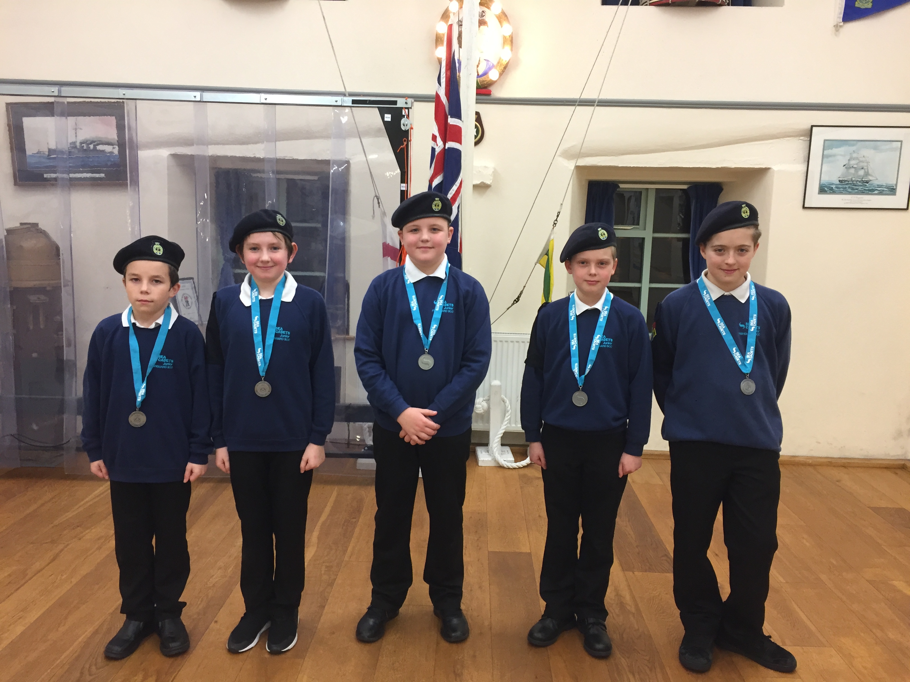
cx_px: 455
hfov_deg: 61.7
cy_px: 341
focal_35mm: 29
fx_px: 762
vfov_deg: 48.2
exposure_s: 1/33
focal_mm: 4.15
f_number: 2.2
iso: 125
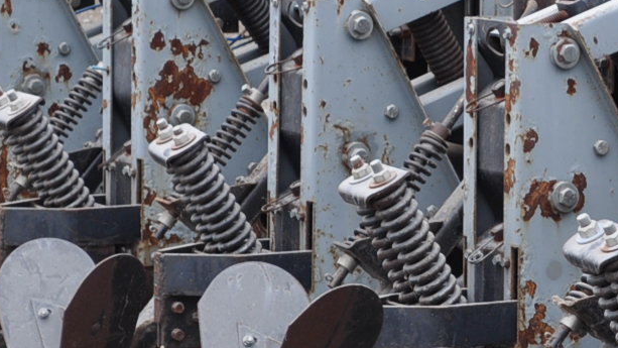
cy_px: 397
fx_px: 4045
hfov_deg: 8.7
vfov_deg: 4.9
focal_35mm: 247
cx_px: 518
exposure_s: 1/125
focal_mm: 45
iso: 200
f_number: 5.6
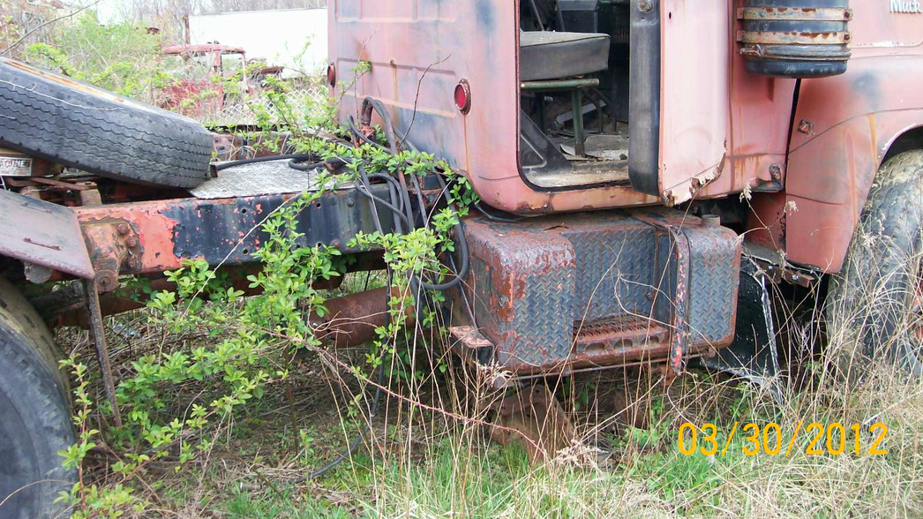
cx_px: 465
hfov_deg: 50.5
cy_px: 174
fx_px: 979
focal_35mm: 40
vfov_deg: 29.5
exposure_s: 1/143
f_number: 2.7
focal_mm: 6
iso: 80
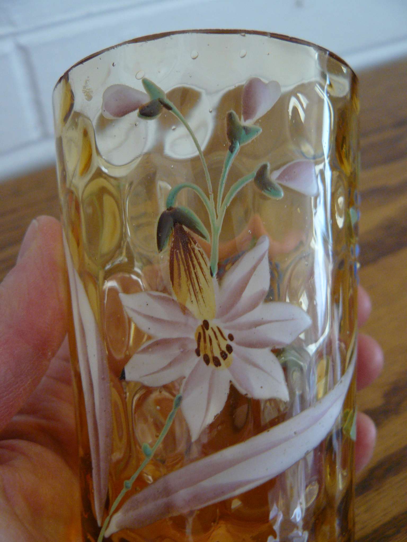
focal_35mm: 36
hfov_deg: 39.7
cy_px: 271
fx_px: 564
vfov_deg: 51.4
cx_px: 204
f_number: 2.8
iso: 200
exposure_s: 1/25
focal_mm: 6
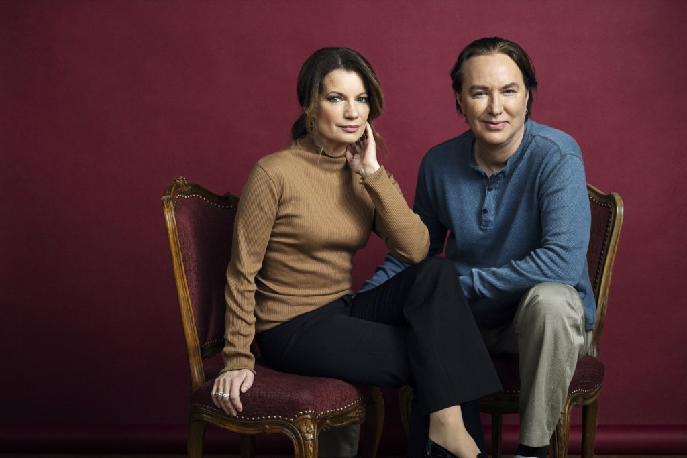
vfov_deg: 23.0
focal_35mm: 59
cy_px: 229
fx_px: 1126
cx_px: 344
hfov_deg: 33.9
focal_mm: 59
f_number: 5.6
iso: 1250
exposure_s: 1/100
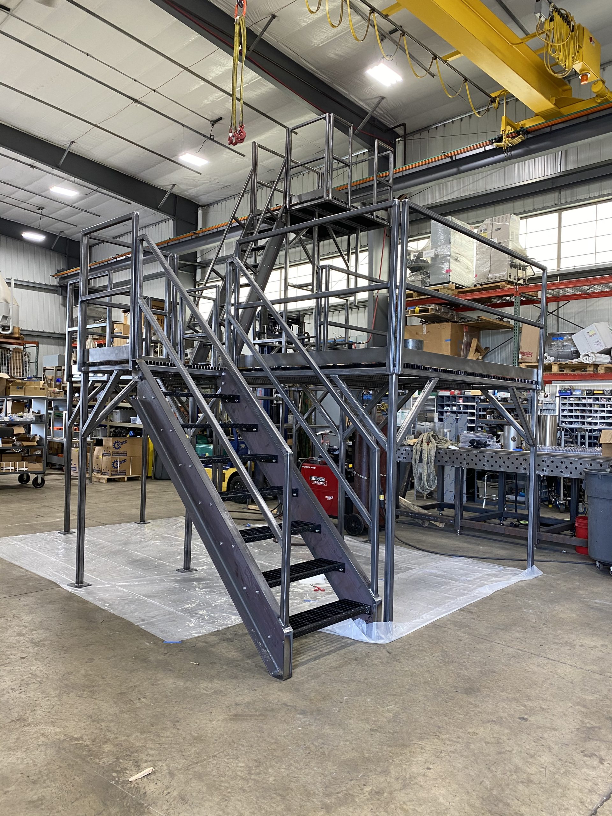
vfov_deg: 67.3
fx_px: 613
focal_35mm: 26
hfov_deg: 53.1
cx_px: 306
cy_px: 408
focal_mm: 4.25
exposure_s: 1/60
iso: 100
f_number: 1.8
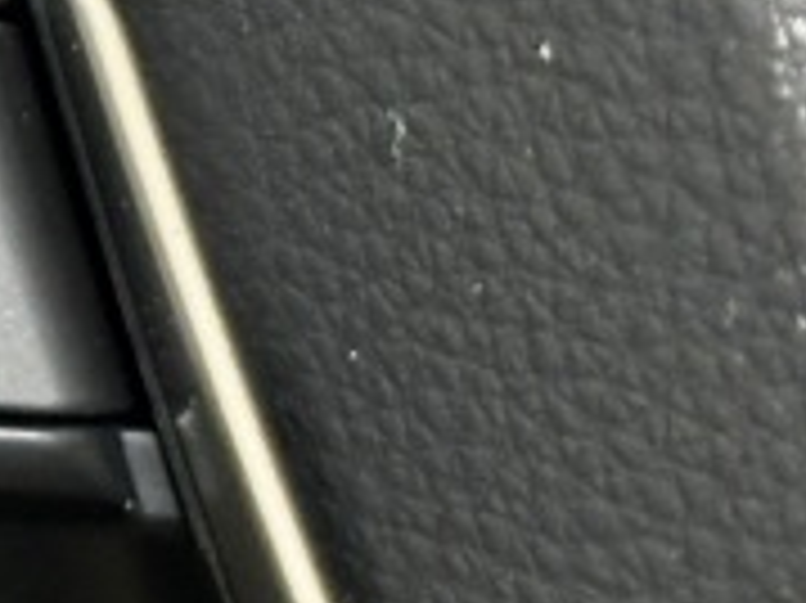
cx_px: -770
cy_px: -567
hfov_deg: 7.0
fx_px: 6399
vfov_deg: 5.3
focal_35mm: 275
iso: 250
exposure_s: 1/40
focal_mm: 6.86
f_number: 1.78
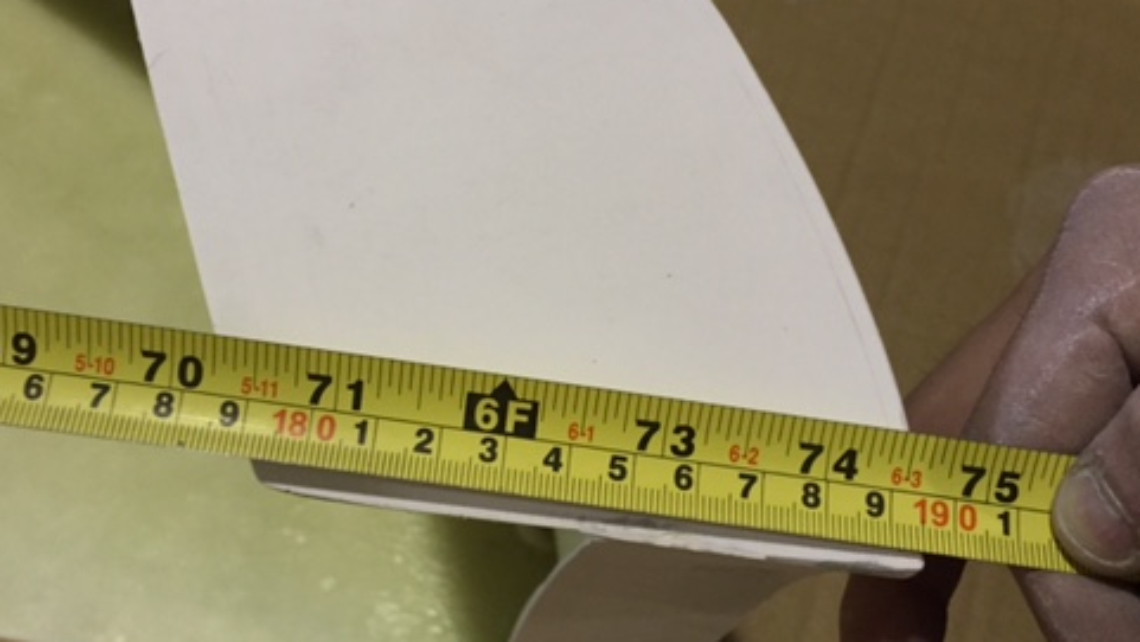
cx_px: 529
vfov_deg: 28.4
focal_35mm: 42
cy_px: 289
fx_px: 1270
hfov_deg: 48.3
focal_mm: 4.15
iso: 200
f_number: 2.2
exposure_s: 1/33
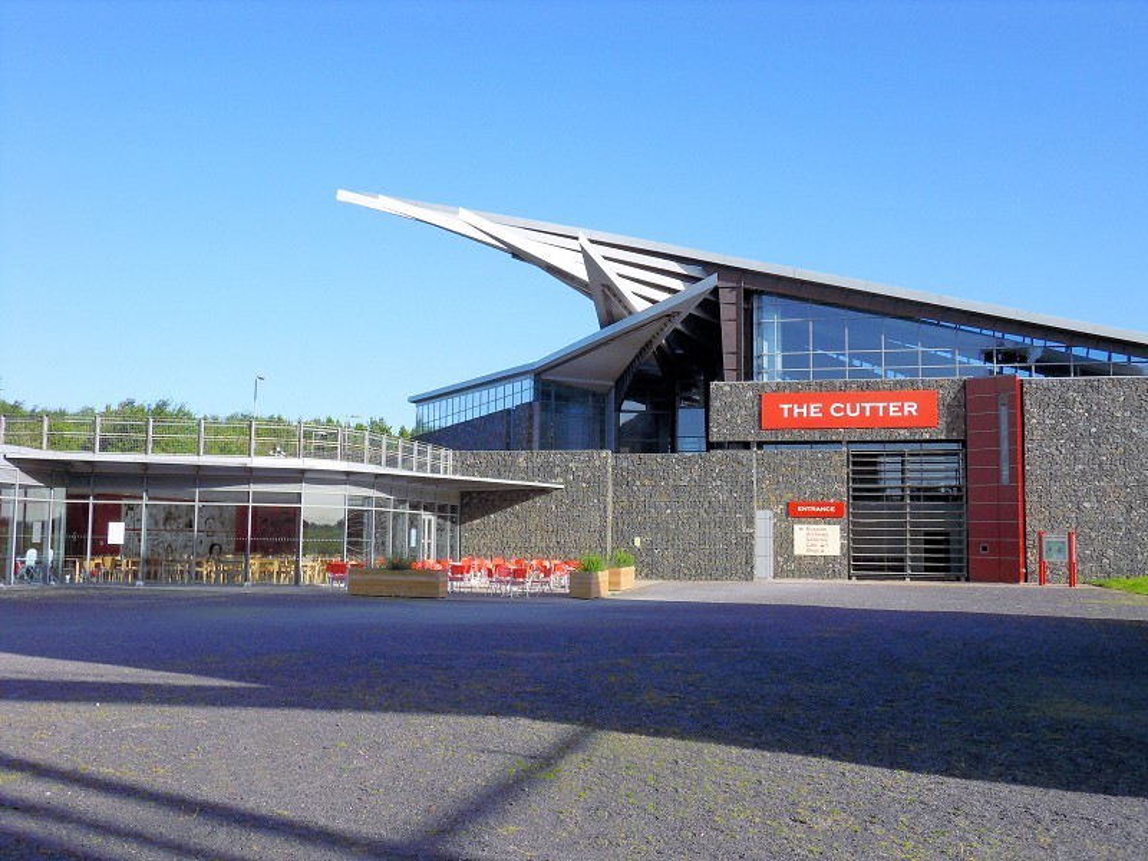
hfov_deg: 51.4
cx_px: 574
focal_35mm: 36
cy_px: 430
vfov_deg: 39.7
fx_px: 1194
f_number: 8.7
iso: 80
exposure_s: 1/90
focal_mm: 6.3
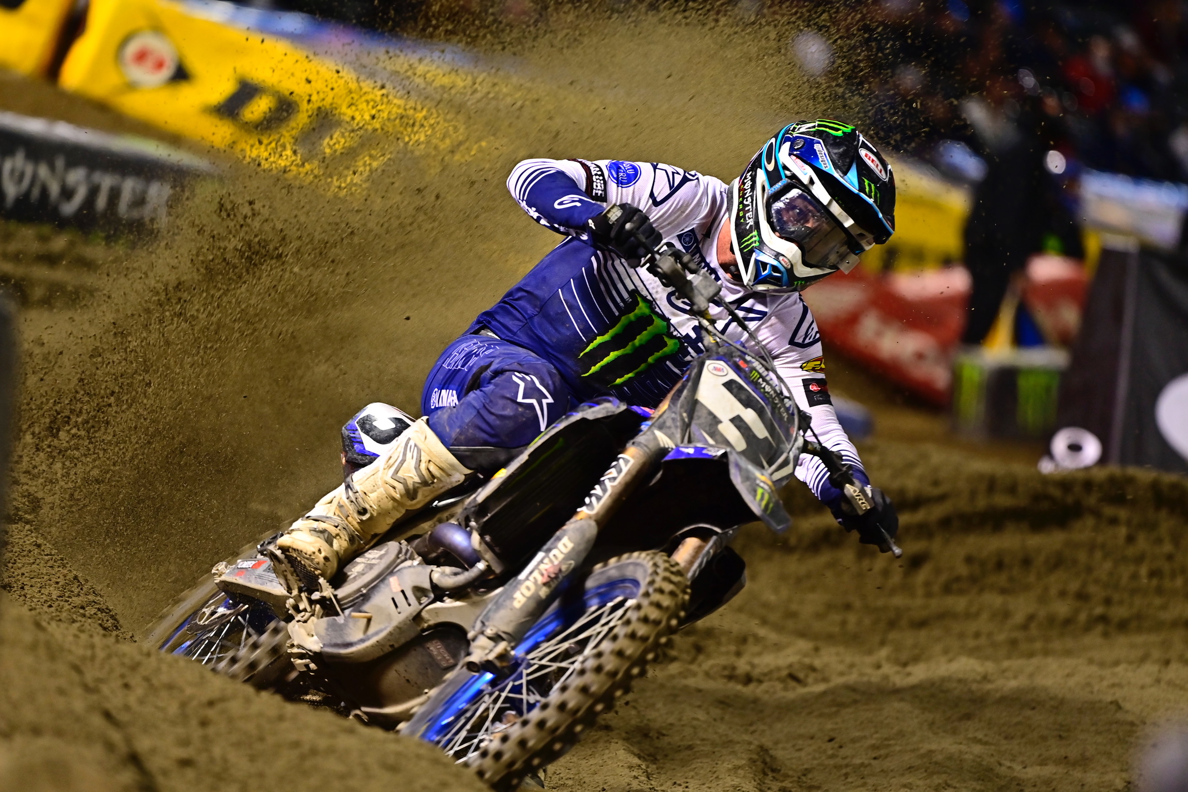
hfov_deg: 6.9
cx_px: 594
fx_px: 9900
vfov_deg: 4.6
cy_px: 396
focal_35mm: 300
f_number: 4
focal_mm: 300
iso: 1600
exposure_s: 1/800
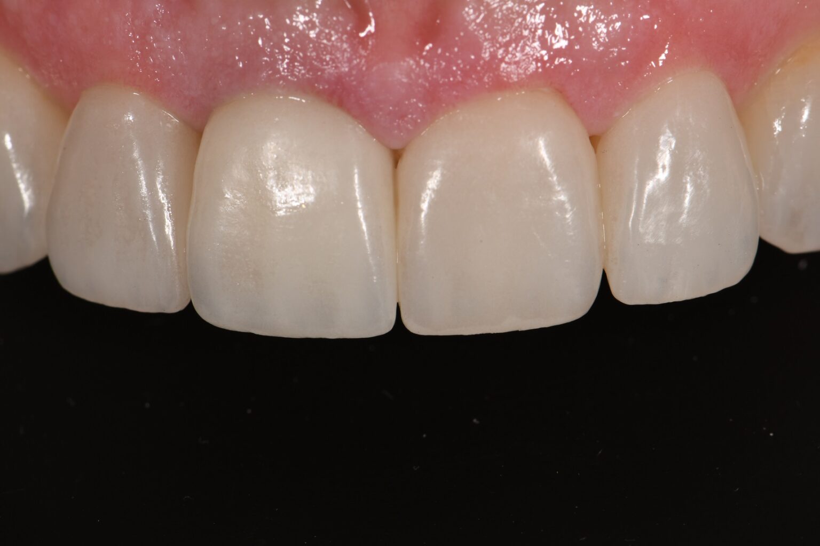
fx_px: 2869
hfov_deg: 16.3
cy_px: 273
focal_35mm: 126
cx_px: 410
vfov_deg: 10.9
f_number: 32
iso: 200
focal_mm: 105
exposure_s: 1/160
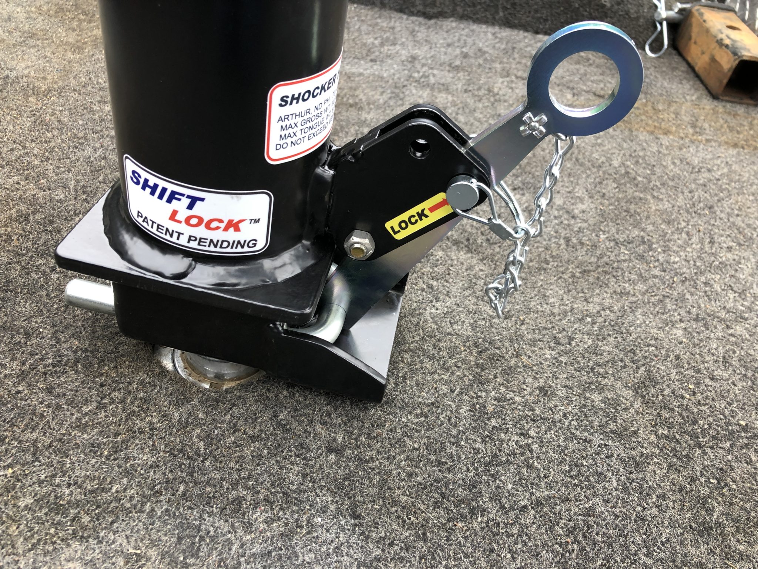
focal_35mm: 28
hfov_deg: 63.4
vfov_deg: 49.7
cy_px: 284
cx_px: 379
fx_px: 613
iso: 25
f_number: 1.8
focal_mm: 4
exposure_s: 1/40
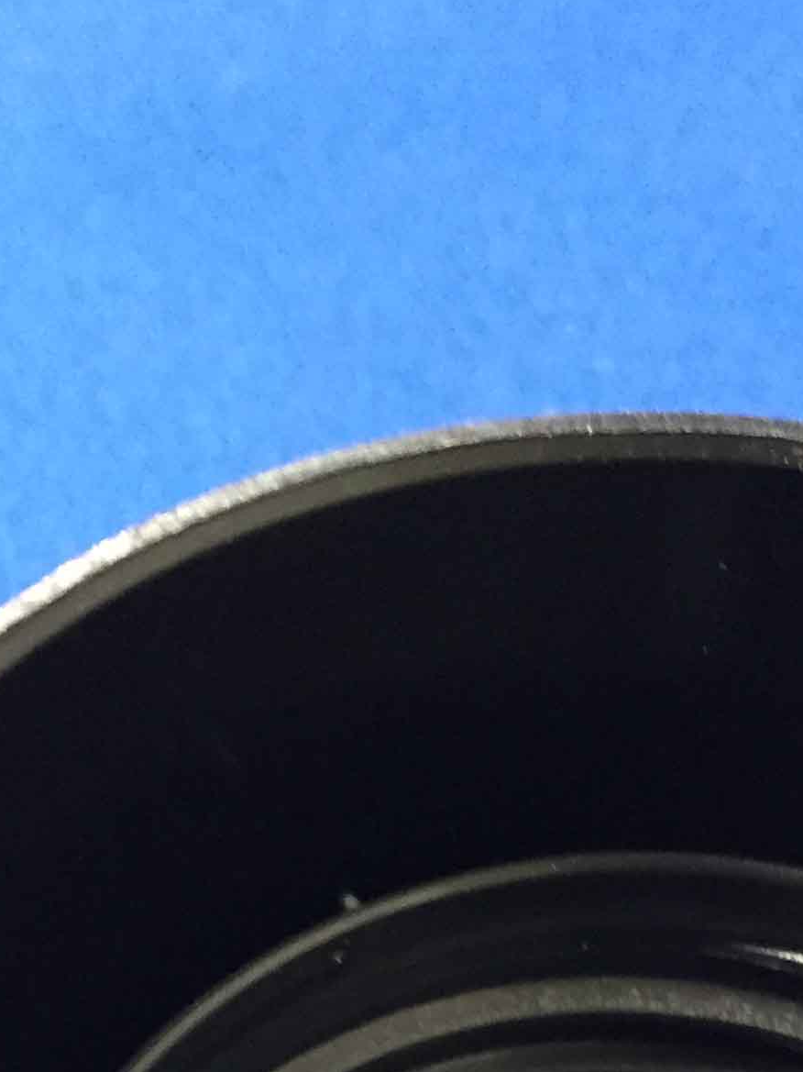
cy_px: 1355
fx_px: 2507
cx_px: 629
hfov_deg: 18.1
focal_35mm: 81
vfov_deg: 21.9
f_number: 2.2
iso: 500
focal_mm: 4.15
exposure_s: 1/15
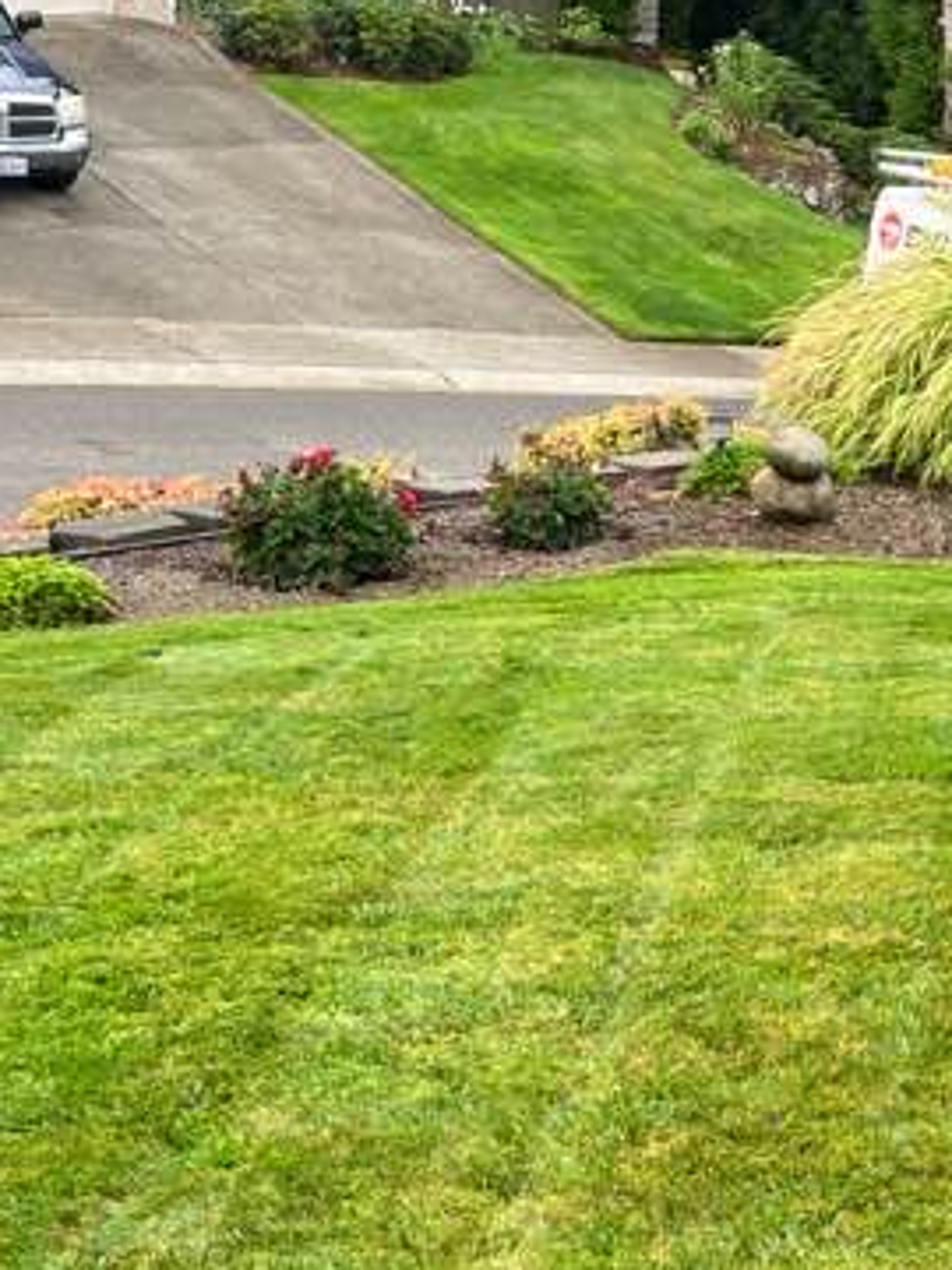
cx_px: 971
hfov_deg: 18.6
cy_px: 942
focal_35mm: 77
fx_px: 2824
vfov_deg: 25.1
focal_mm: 5.7
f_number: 1.5
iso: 40
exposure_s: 1/290
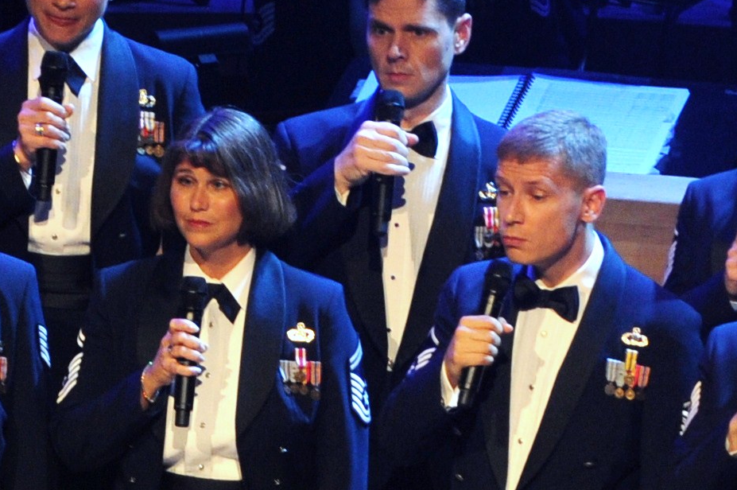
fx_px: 19857
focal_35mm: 971
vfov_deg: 1.4
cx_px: 151
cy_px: 541
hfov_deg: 2.1
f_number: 3.5
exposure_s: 1/125
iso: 500
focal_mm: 140
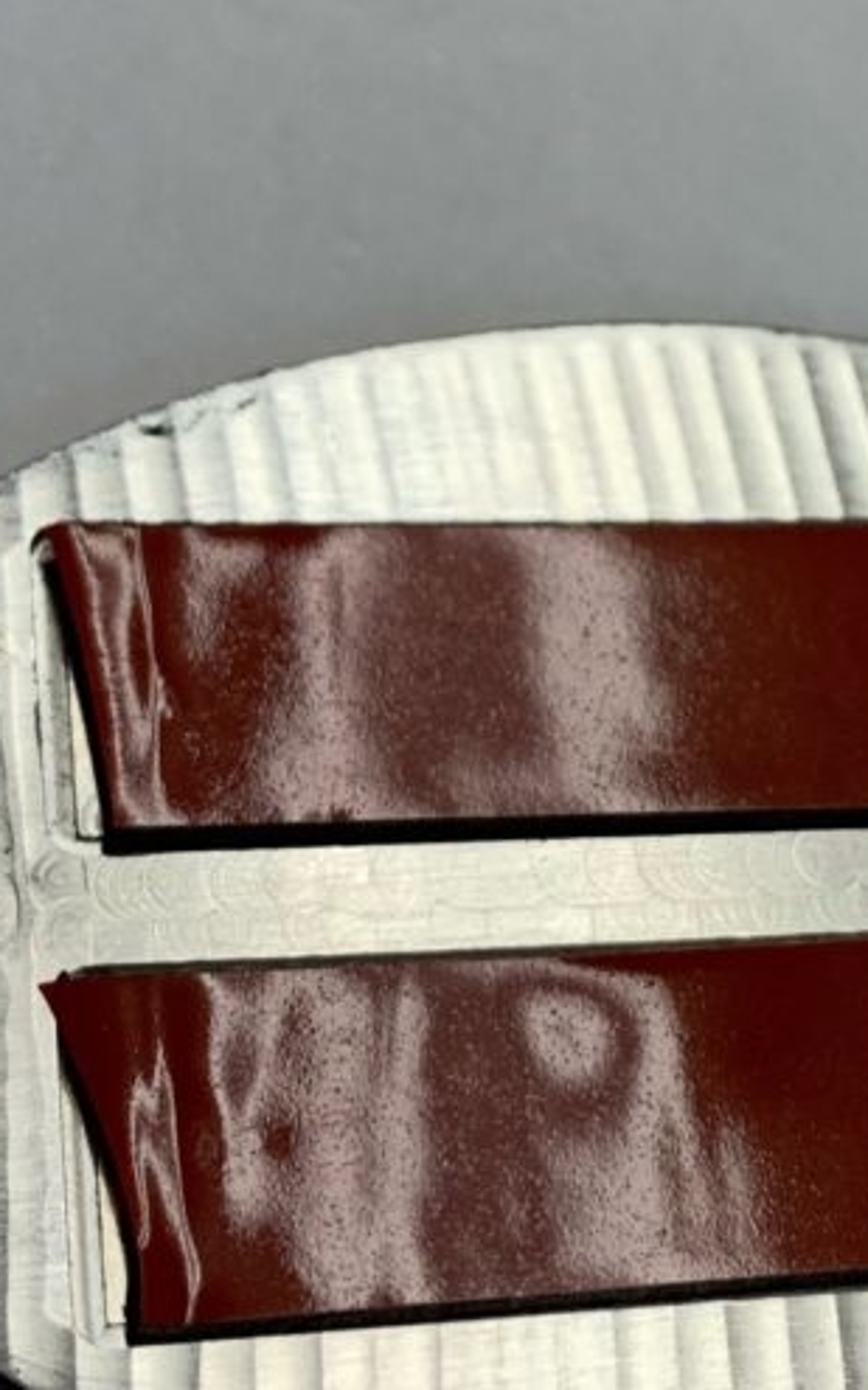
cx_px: 683
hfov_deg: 22.5
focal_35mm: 57
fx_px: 2159
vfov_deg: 35.5
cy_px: 851
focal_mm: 4.25
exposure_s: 1/120
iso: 100
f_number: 1.8
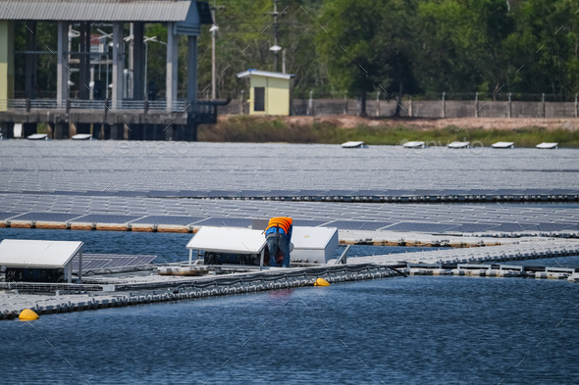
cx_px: 290
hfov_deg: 5.2
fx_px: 6431
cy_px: 192
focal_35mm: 400
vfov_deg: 3.4
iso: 160
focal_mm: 400
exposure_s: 1/1025
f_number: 6.3
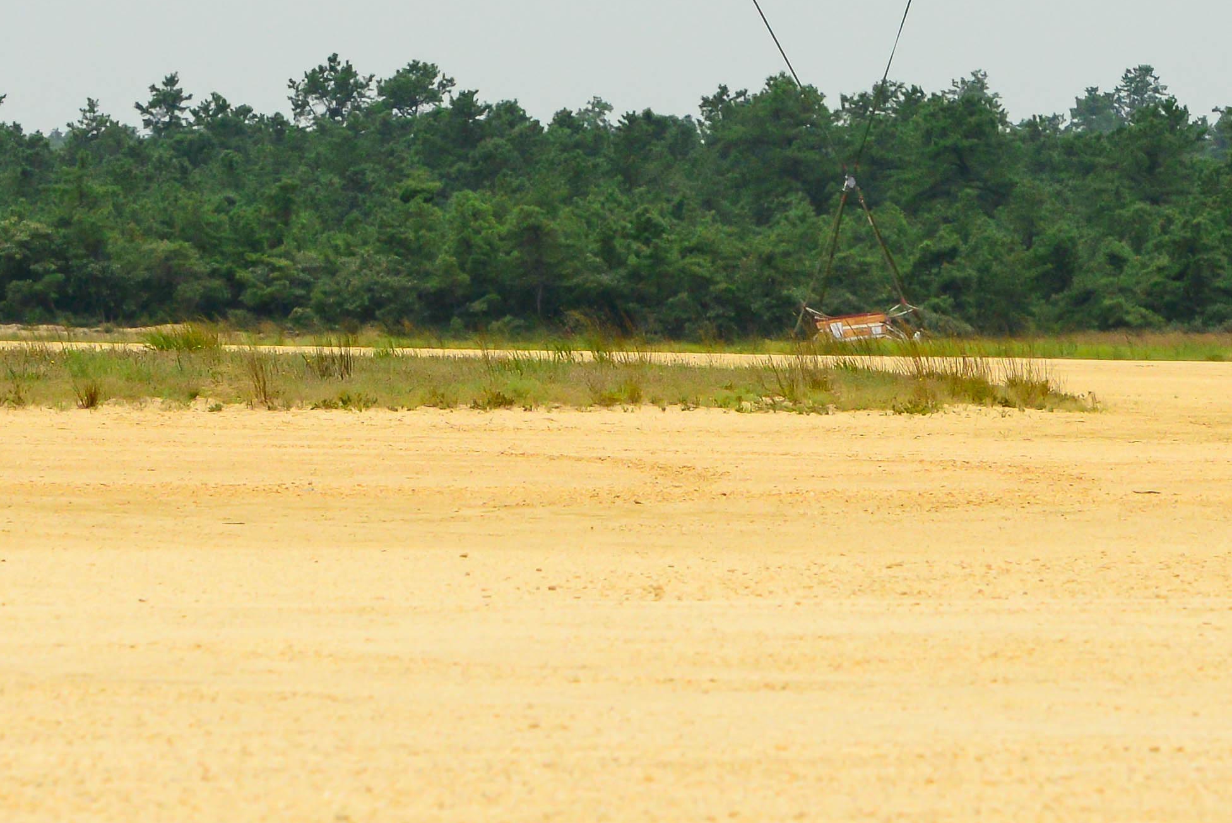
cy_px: 234
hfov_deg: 4.0
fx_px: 17425
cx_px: 803
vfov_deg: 2.7
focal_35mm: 509
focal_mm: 135
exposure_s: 1/3200
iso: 1250
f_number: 8
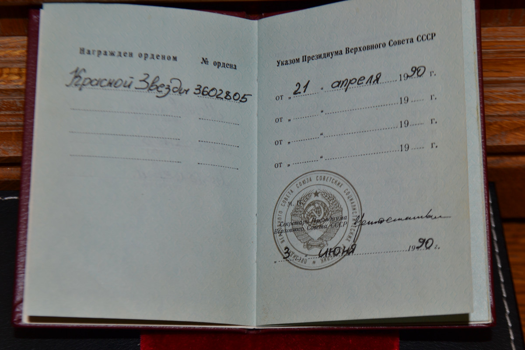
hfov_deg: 28.1
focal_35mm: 72
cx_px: 262
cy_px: 175
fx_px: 1050
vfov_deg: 18.9
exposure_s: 1/60
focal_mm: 48
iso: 100
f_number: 8
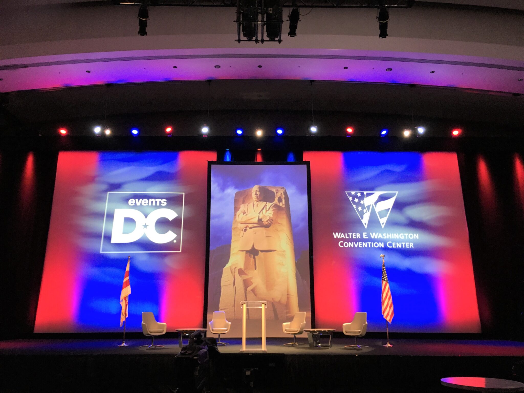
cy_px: 196
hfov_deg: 61.7
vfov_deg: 48.2
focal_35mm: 29
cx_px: 262
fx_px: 439
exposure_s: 1/30
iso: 100
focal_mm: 4.15
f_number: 2.2
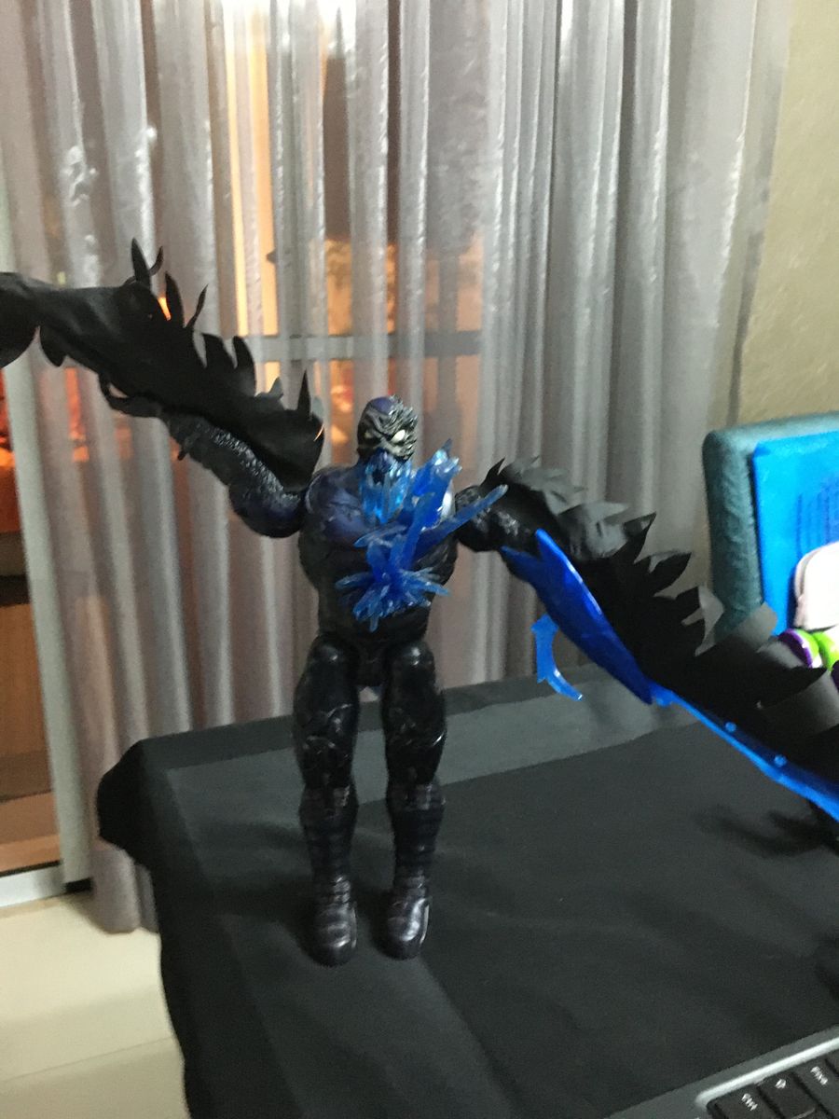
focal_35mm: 29
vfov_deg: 61.7
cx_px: 420
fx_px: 937
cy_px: 560
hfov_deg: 48.2
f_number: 2.2
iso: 320
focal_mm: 4.15
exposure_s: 1/15
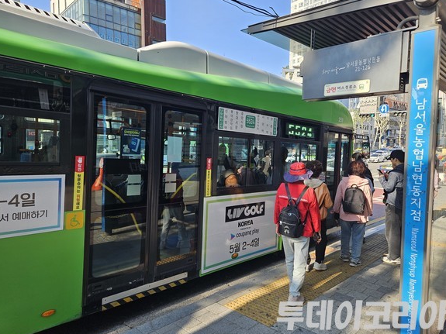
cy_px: 167
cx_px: 228
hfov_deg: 71.6
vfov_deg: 56.8
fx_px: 309
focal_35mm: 24
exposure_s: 1/397
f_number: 1.8
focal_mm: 5.4
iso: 25
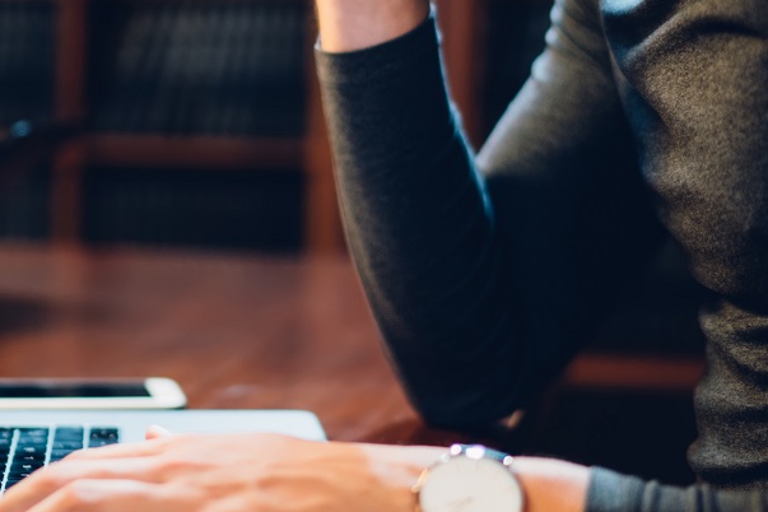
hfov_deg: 23.3
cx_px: 301
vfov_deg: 15.6
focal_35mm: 87
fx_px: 1856
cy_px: 70
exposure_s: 1/250
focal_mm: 35
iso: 400
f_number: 1.4
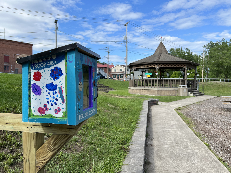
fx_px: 174
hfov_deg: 67.3
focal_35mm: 26
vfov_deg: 53.1
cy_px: 86
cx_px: 116
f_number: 1.5
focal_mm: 5.7
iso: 50
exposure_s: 1/2994
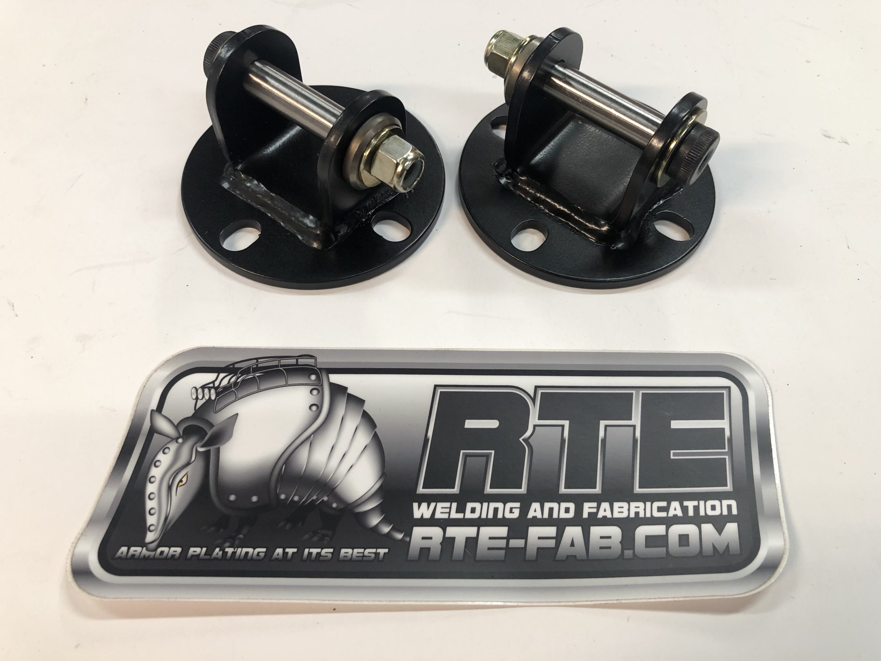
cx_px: 440
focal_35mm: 28
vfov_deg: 49.7
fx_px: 713
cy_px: 330
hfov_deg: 63.4
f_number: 1.8
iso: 40
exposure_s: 1/17
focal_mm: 3.99
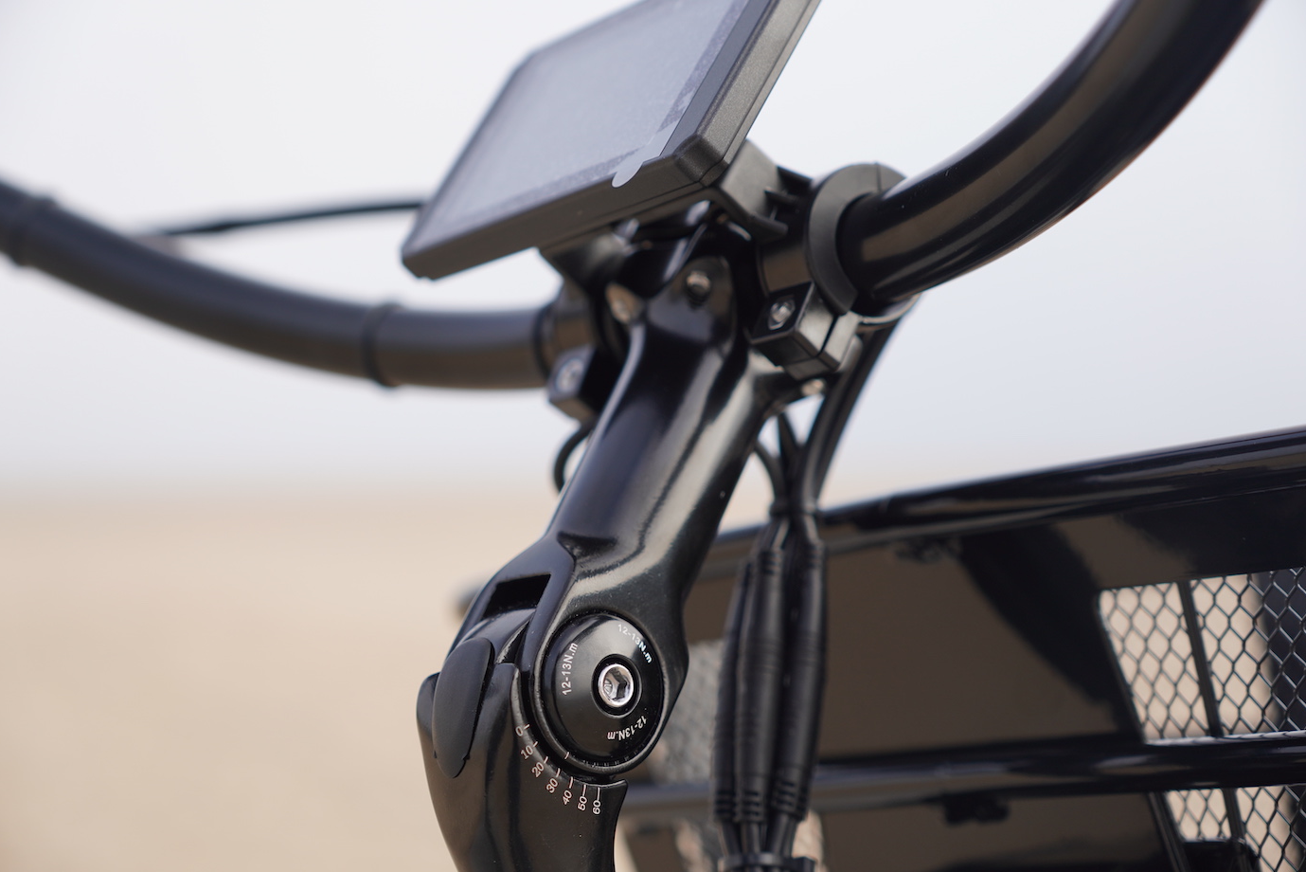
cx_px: 660
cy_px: 435
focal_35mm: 69
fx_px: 2486
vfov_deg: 19.9
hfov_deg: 29.4
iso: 100
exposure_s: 1/500
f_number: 2.8
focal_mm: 45
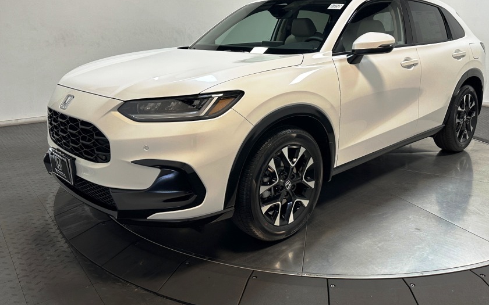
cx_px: 261
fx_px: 413
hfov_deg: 61.2
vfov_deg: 40.4
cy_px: 119
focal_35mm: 31
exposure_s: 1/60
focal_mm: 6.86
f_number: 1.78
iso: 160
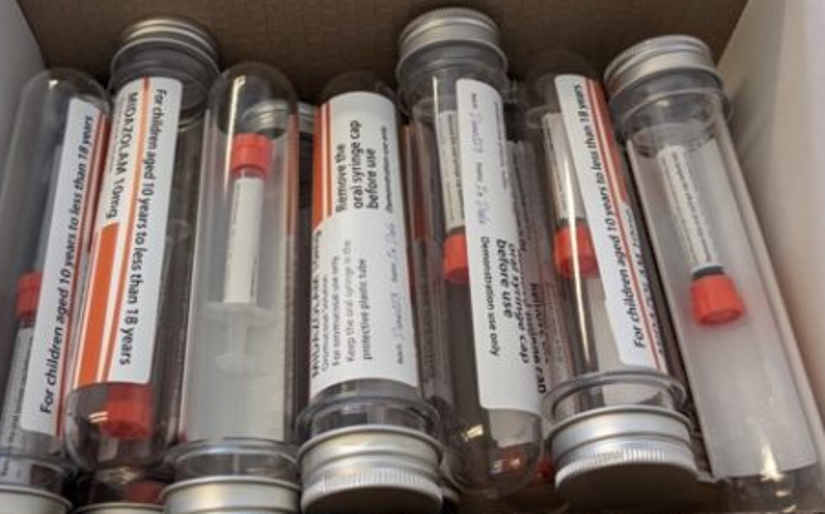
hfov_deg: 51.4
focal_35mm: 38
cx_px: 356
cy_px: 222
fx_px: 854
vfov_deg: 33.5
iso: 54
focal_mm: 4.38
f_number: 1.73
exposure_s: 1/110
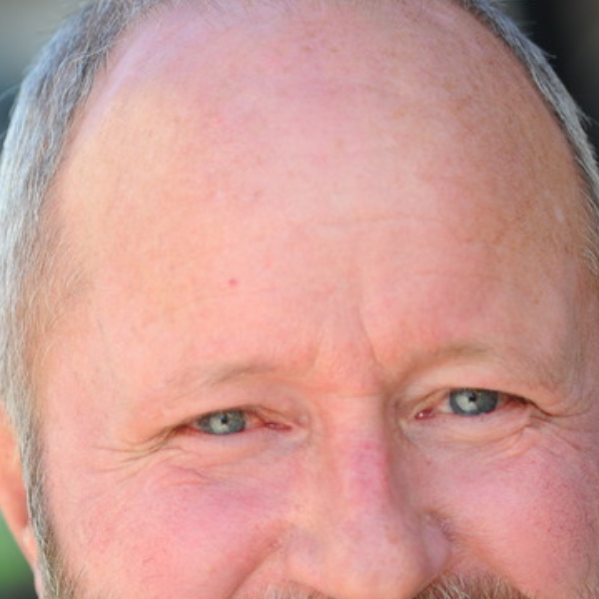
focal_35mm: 231
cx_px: 244
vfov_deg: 7.5
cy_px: 680
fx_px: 4522
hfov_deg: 7.6
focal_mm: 105
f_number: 4
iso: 250
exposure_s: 1/400
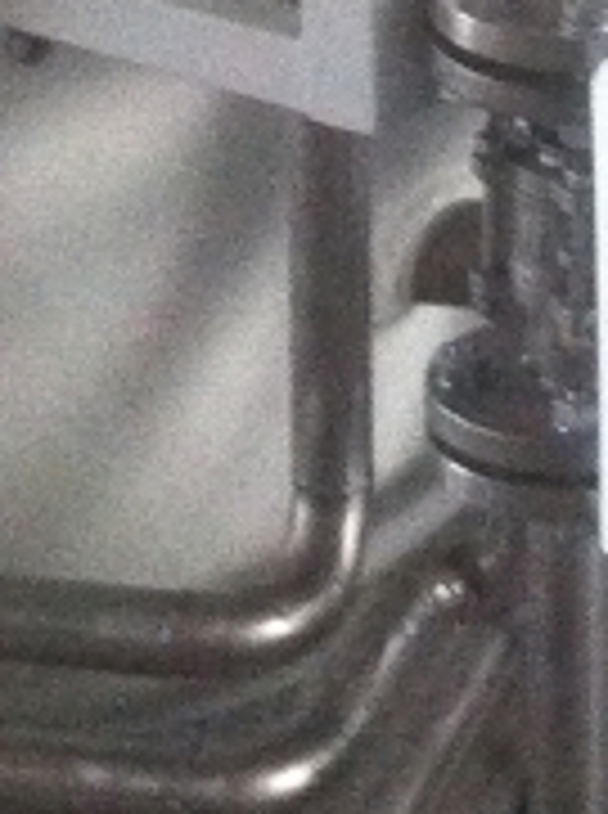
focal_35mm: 232
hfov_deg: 6.4
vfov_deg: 8.1
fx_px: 5453
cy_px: -890
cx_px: 603
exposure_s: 1/17
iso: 320
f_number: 2.8
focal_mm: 3.85
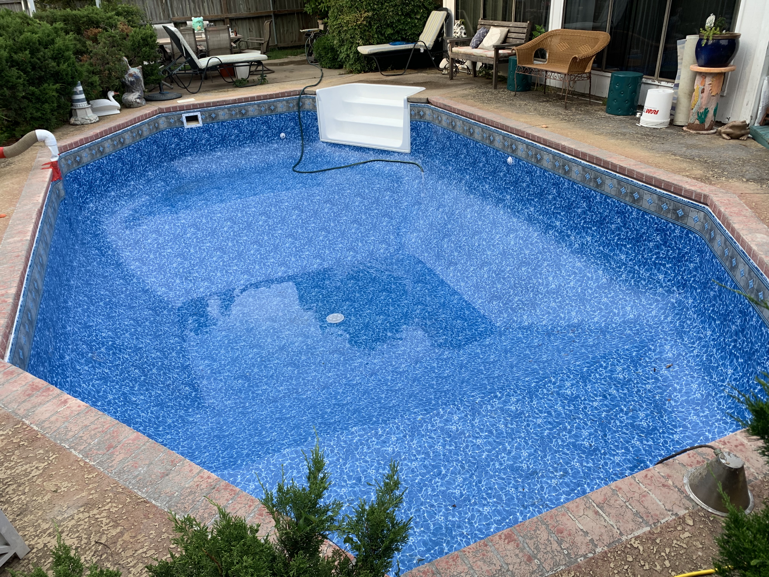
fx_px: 578
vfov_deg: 53.1
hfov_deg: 67.3
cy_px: 288
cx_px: 384
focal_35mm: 26
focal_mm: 4.25
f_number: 1.8
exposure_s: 1/426
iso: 25
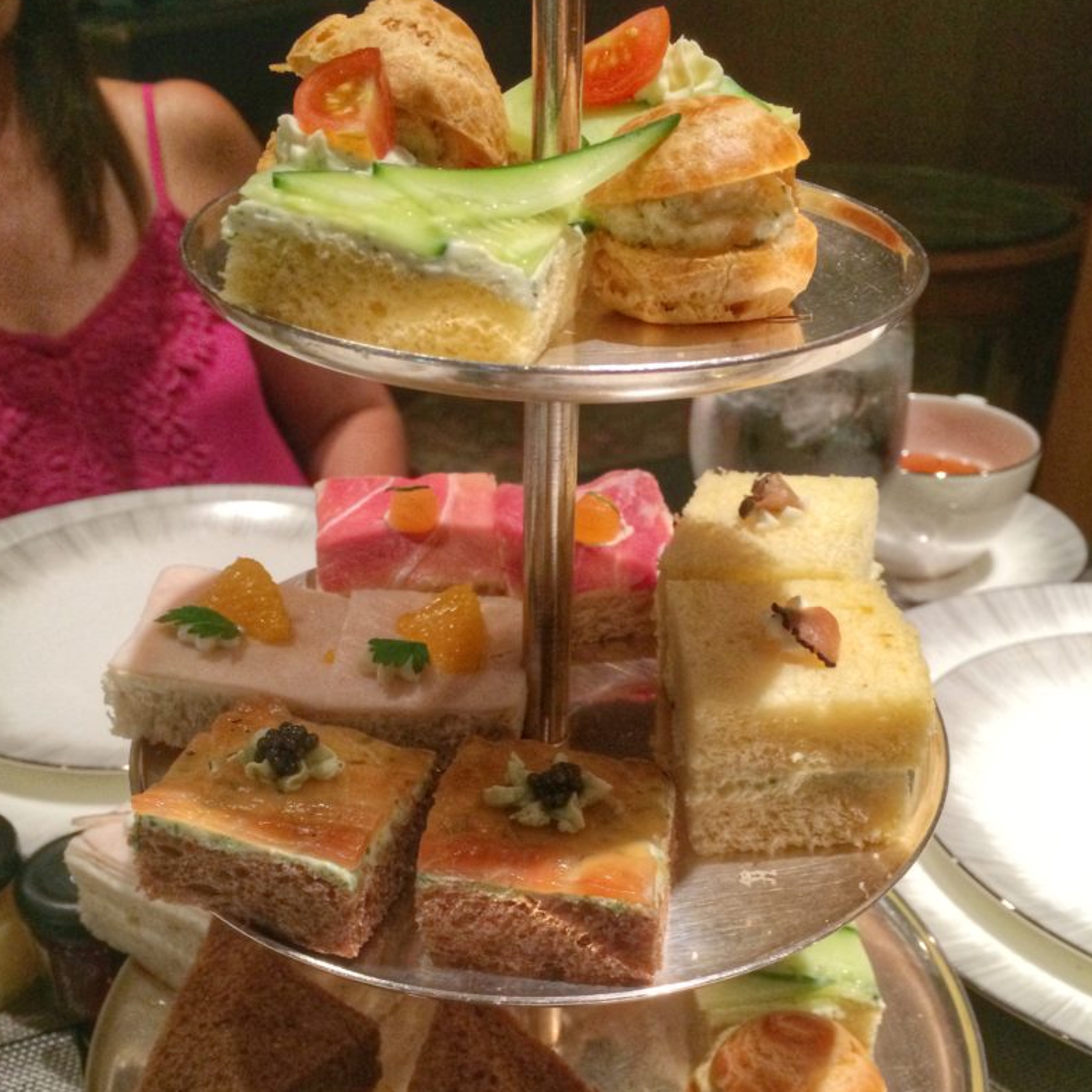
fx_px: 1249
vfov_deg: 46.7
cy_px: 704
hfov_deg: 47.2
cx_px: 545
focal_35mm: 35
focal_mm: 4.15
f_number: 2.2
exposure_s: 1/30
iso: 250
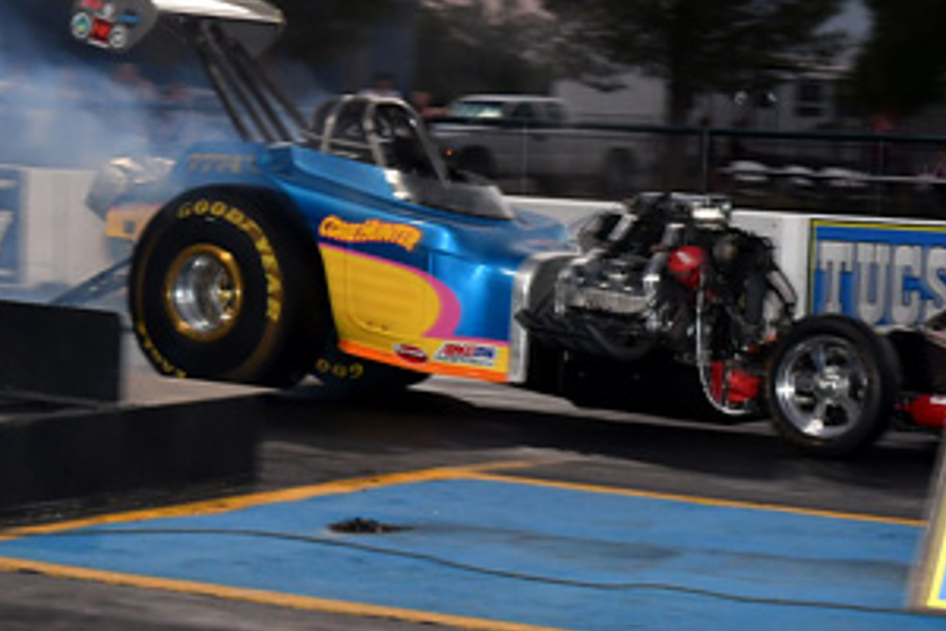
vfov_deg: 14.4
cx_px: 546
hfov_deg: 21.4
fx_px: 2496
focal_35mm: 95
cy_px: 287
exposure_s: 1/100
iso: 1000
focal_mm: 38
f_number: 5.6
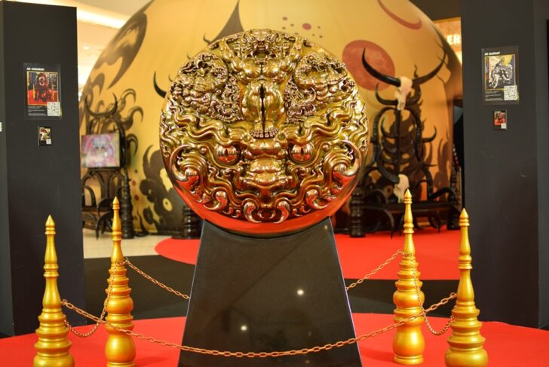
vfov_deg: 25.8
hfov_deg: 37.8
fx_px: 801
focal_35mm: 52
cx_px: 274
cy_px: 184
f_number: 1.8
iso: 400
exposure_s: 1/125
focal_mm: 35
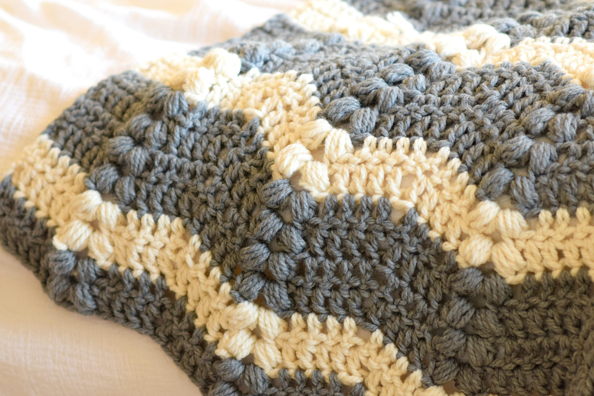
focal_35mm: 128
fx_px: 2104
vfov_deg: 10.8
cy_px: 198
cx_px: 297
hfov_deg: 16.1
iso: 800
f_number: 2.5
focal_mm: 85
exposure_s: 1/125
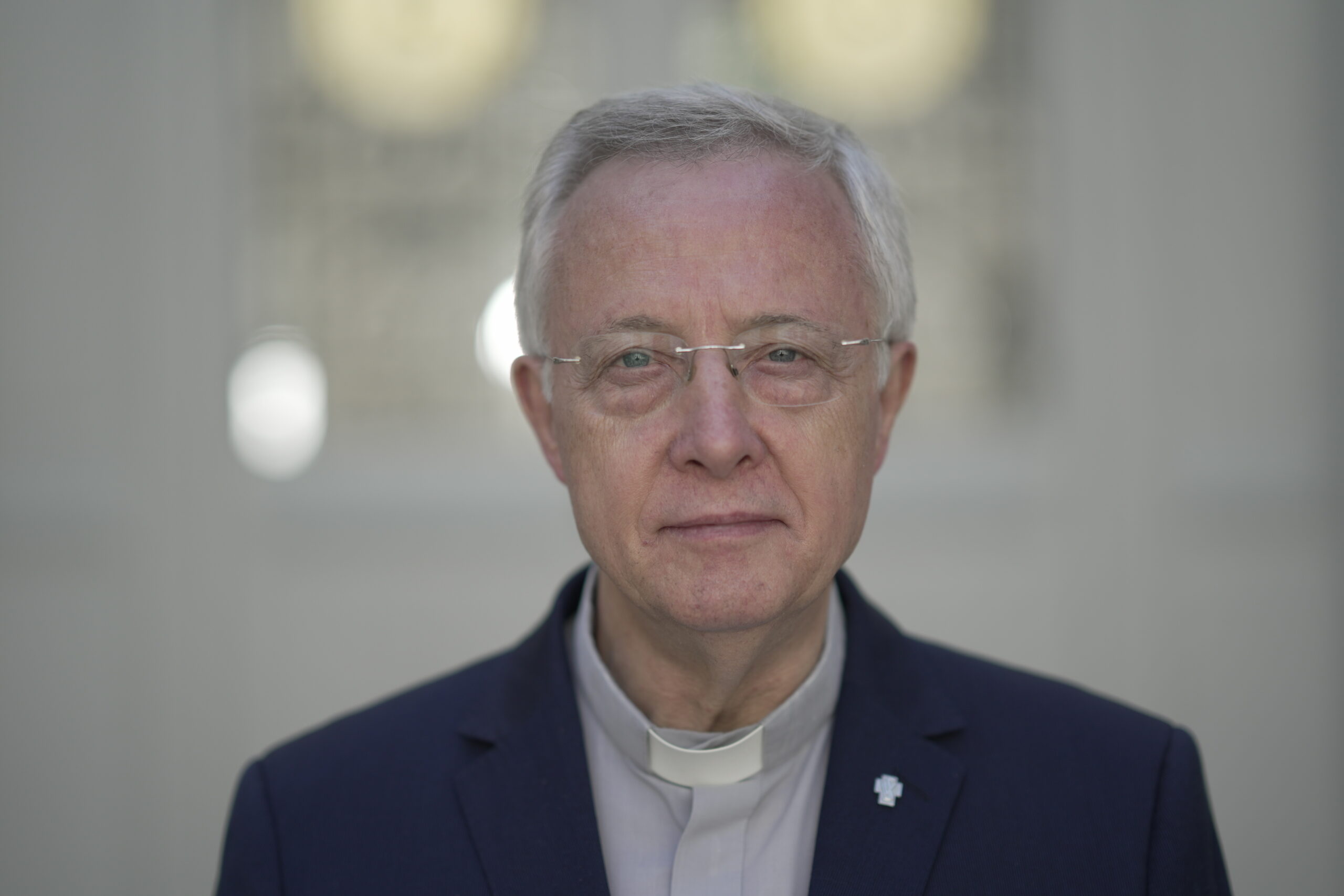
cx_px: 672
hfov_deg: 23.9
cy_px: 448
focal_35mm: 85
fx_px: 3173
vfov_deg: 16.1
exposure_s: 1/1250
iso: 160
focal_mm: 85
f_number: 1.4
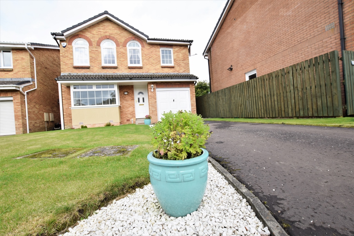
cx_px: 177
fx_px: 148
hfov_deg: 100.4
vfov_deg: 77.3
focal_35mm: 15
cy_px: 118
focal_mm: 10
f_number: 7.1
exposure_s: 1/200
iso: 200
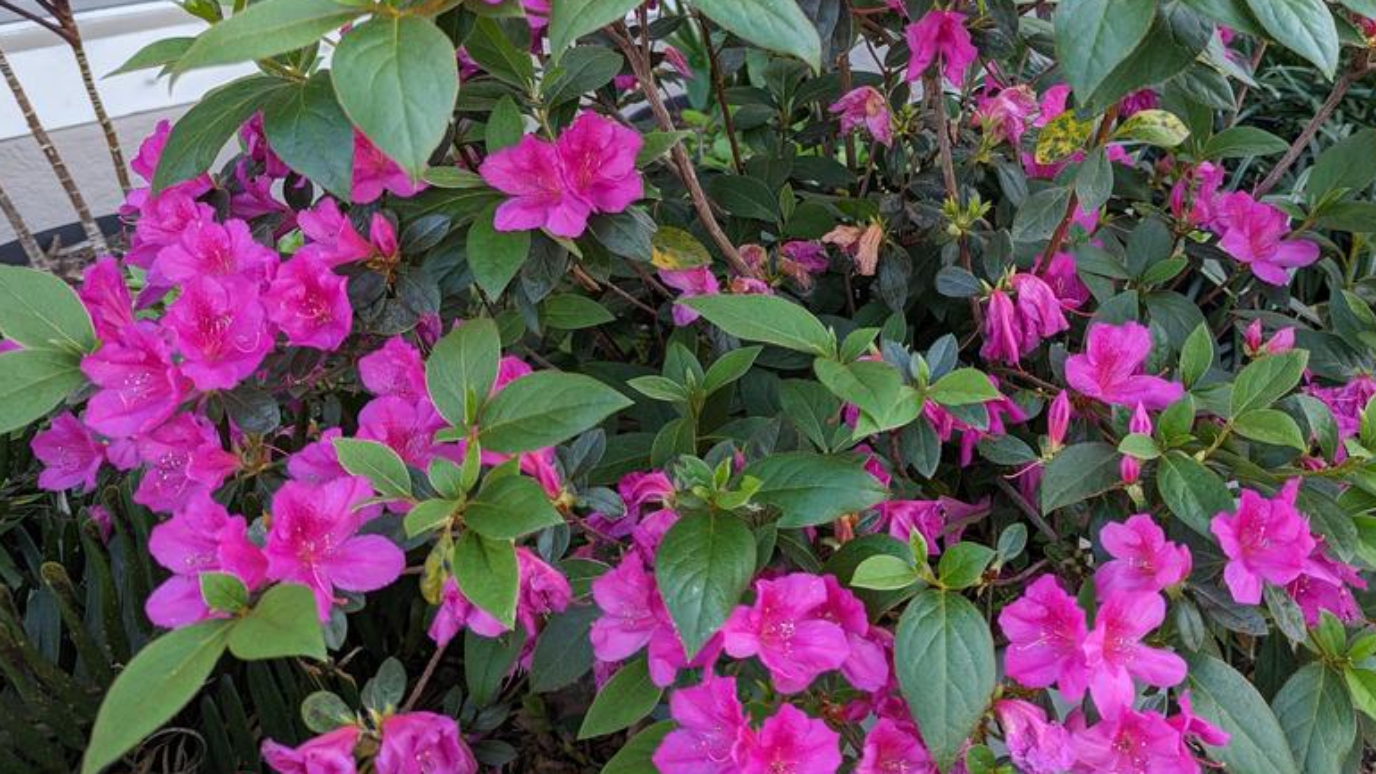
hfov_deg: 57.1
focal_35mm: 34
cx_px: 888
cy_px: 262
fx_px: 1240
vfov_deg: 34.3
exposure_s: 1/112
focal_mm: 6.81
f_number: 1.85
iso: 36
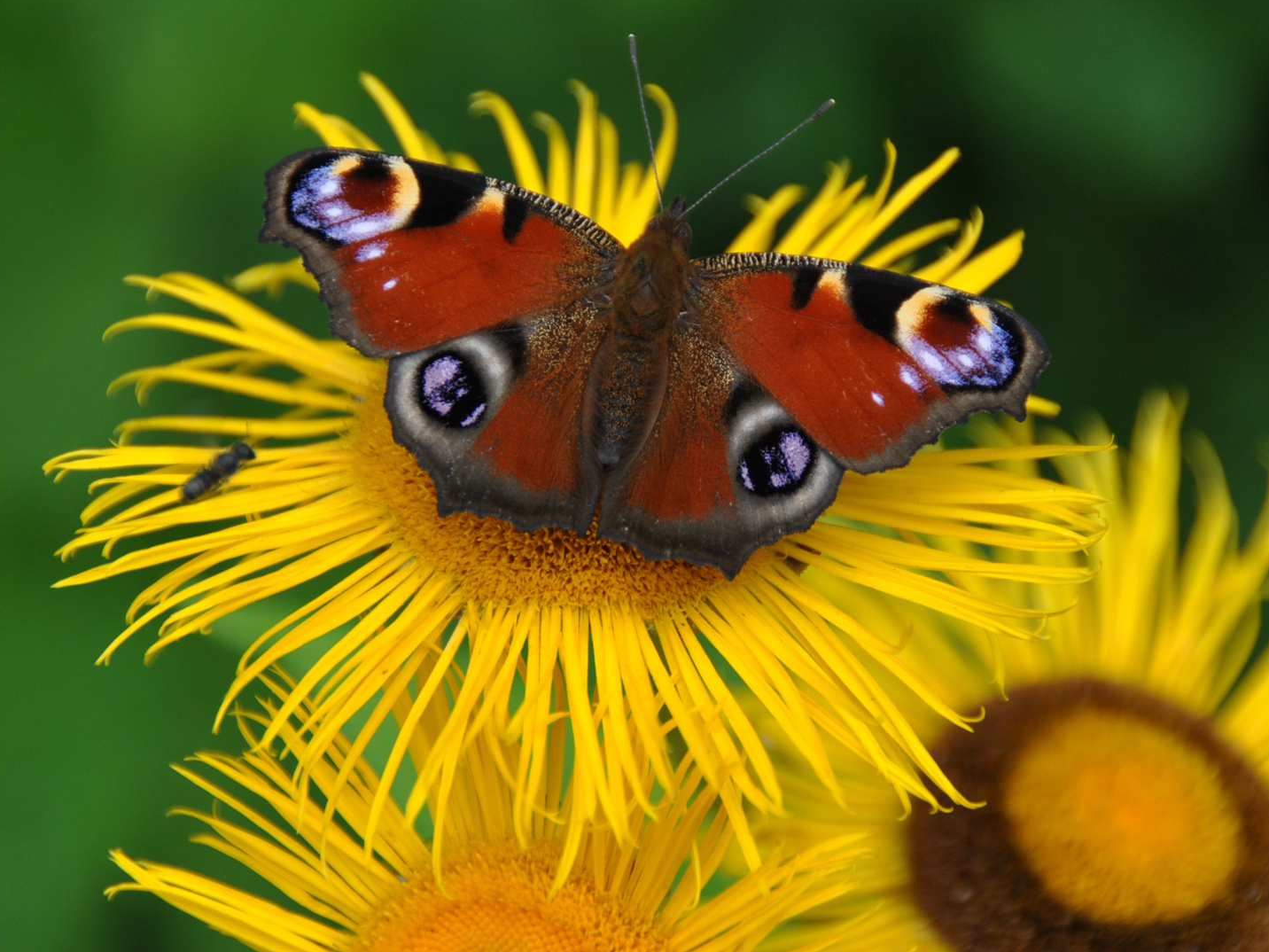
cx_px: 664
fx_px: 8048
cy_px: 474
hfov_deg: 9.0
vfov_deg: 6.8
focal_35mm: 220
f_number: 6
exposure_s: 1/250
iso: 200
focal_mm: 135
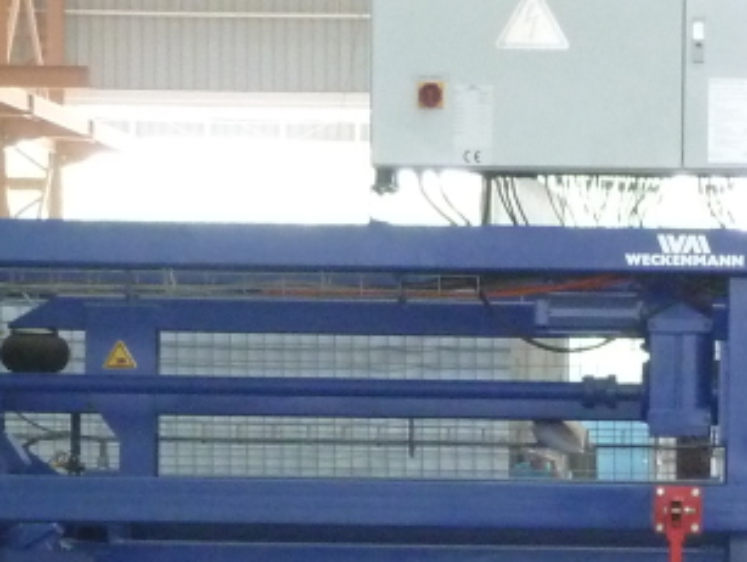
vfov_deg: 5.2
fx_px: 6071
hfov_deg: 7.0
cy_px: 1039
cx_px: 749
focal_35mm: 281
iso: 400
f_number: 4.1
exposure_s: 1/40
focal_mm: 11.9
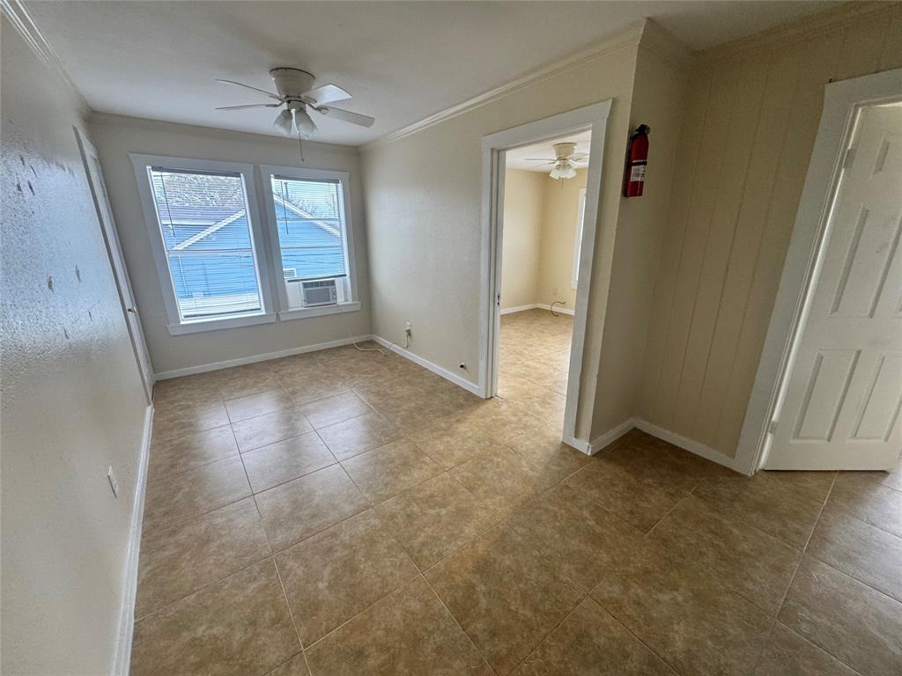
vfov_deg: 85.7
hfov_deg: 102.1
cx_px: 451
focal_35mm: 14
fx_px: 365
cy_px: 338
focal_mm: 2.22
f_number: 2.2
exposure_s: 1/60
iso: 200
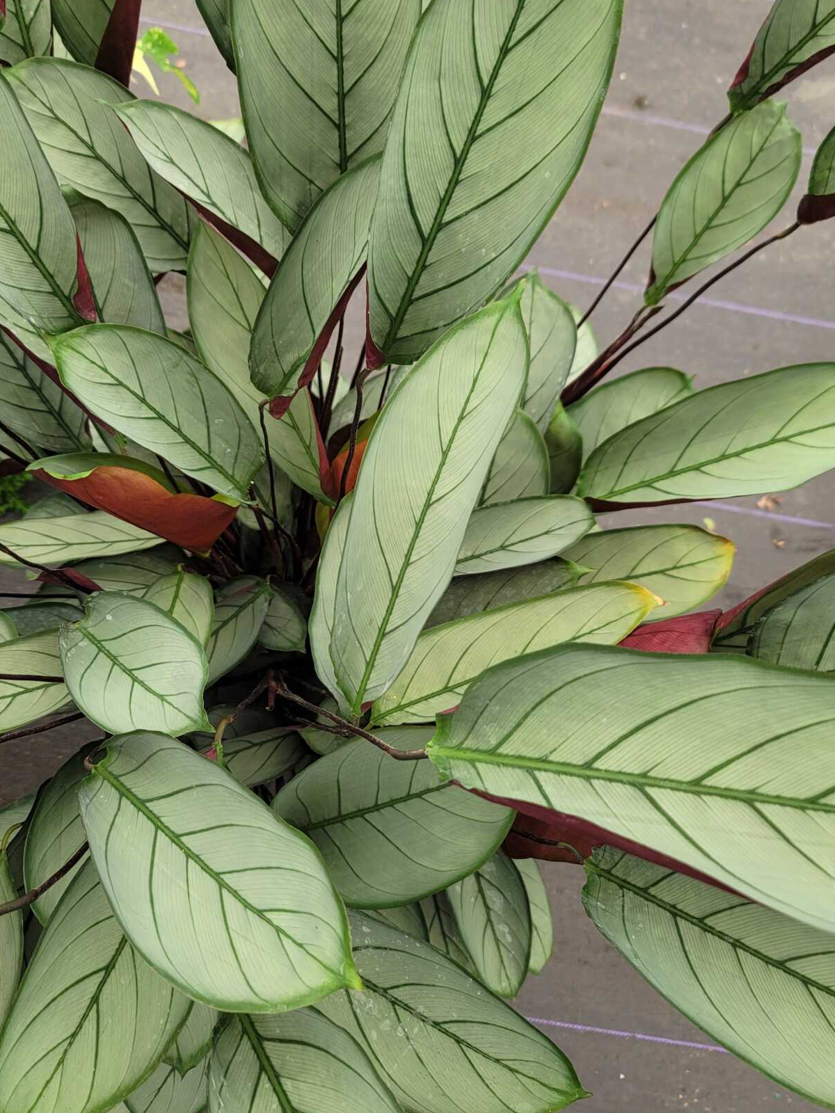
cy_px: 505
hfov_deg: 44.1
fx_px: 1029
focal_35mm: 32
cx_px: 388
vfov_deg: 56.7
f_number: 1.8
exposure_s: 1/120
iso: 20
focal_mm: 7
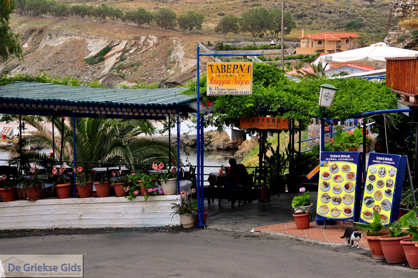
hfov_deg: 27.0
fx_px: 870
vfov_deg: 18.1
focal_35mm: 75
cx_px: 209
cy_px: 139
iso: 200
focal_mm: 50
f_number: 10
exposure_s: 1/125
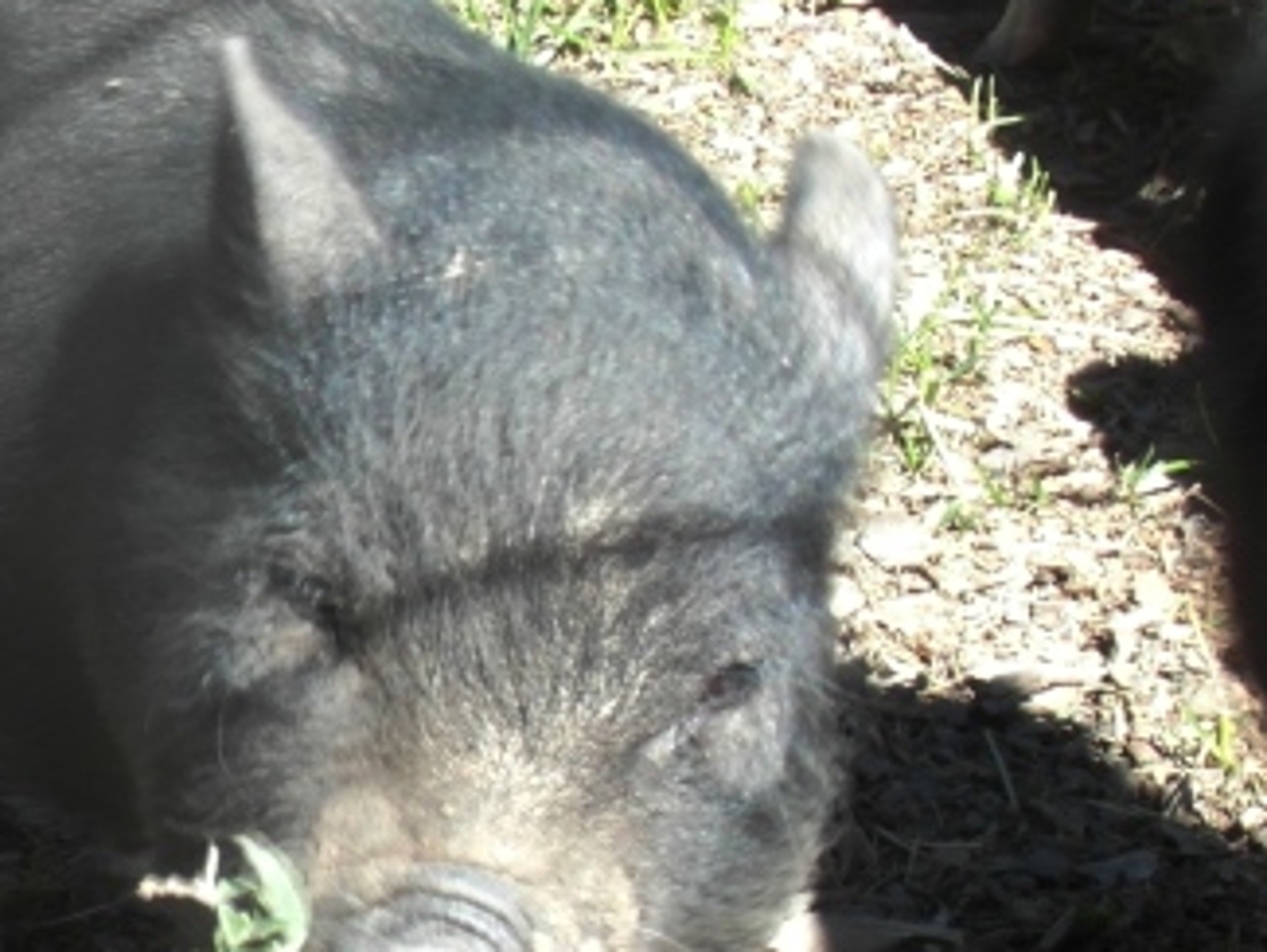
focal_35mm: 129
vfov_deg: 11.4
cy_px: 831
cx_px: -90
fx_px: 4723
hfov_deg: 14.9
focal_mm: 6.8
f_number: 7.6
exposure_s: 1/30
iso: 80
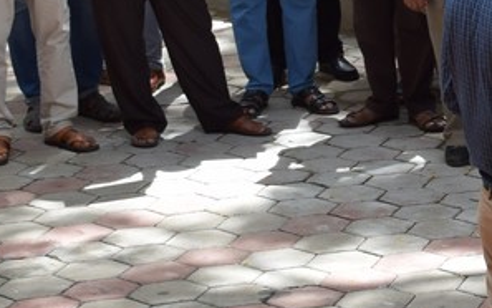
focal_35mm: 179
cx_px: 734
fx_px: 2402
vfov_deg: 7.3
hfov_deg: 11.2
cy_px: 69
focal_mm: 29
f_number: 8
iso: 250
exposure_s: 1/250
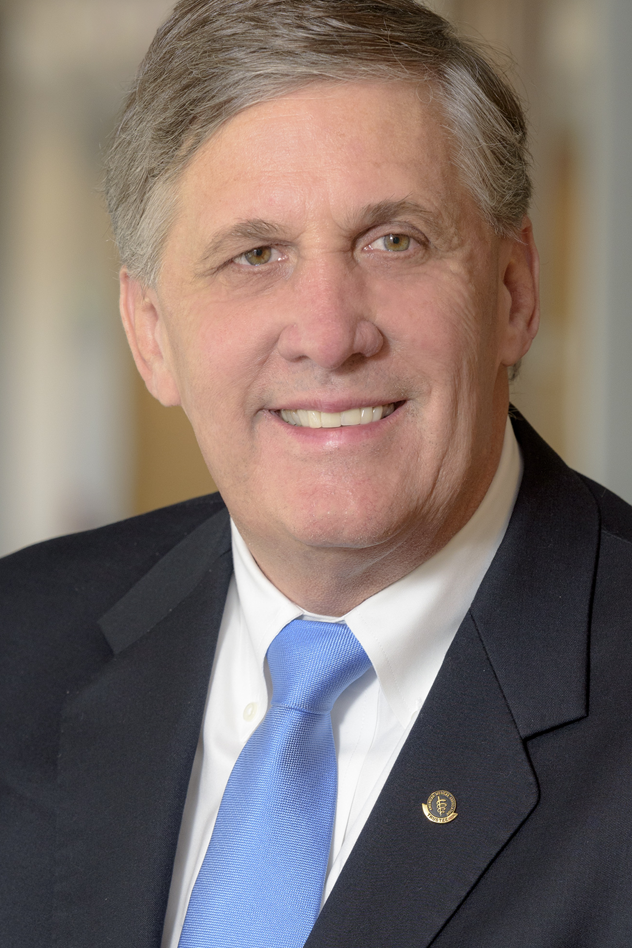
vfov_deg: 10.0
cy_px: 516
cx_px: 335
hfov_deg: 6.7
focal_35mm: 206
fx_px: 5423
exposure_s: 1/160
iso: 800
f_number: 6.3
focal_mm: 150
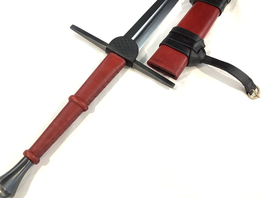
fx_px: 259
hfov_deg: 53.9
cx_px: 127
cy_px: 100
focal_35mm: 34
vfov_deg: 41.8
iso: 200
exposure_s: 1/60
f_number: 2.4
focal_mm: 3.3
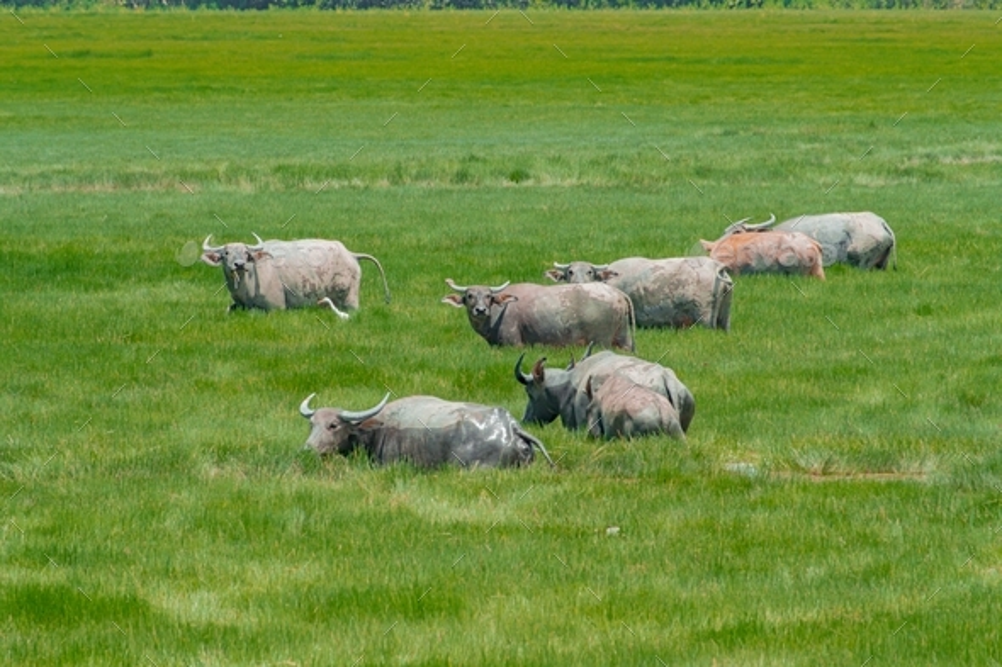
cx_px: 501
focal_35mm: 450
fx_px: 12521
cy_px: 334
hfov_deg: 4.6
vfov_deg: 3.1
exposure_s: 1/500
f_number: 13
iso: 640
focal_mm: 300
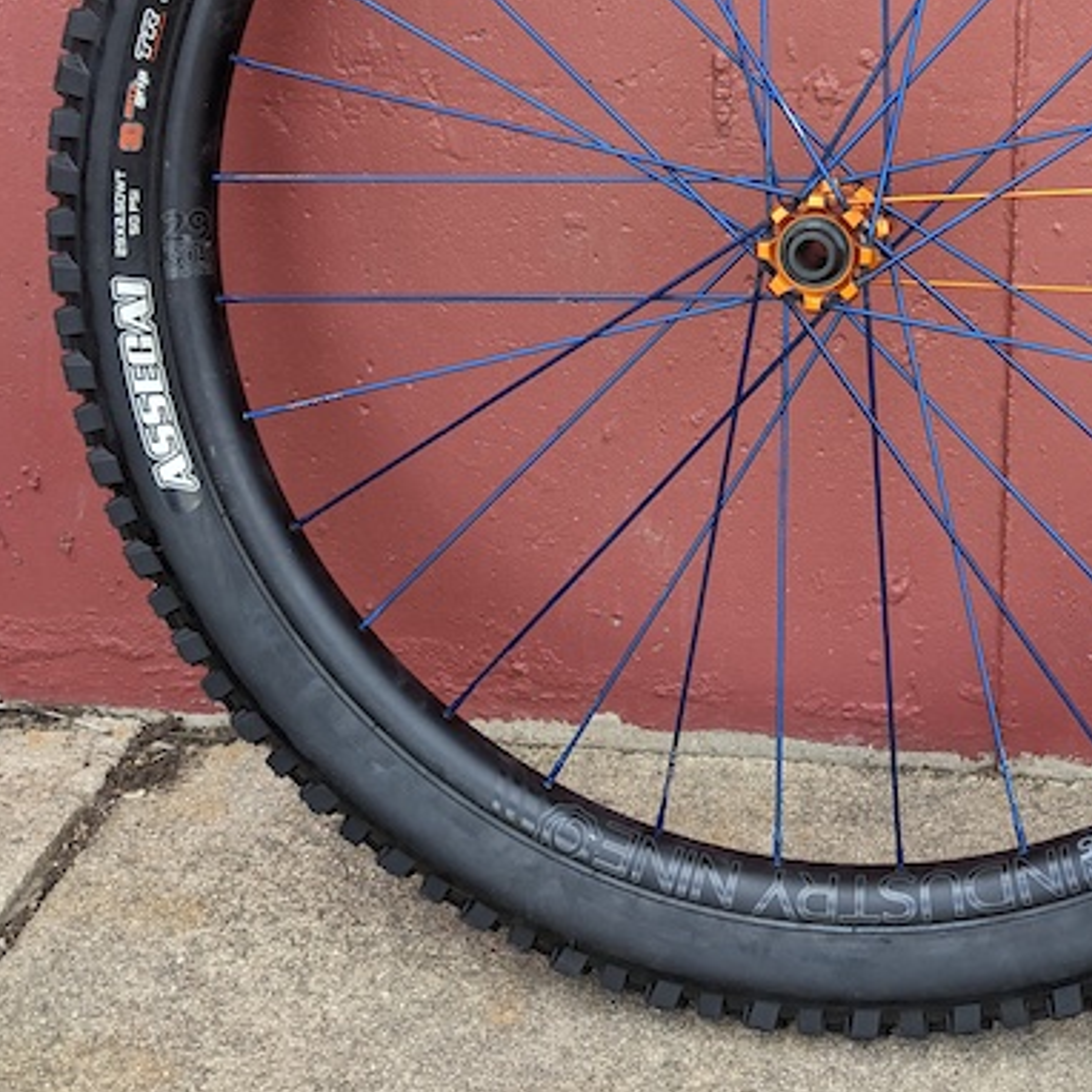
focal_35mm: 50
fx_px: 1785
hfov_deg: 33.2
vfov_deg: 32.0
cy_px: 63
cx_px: 846
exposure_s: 1/252
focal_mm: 4.38
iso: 48
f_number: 1.73
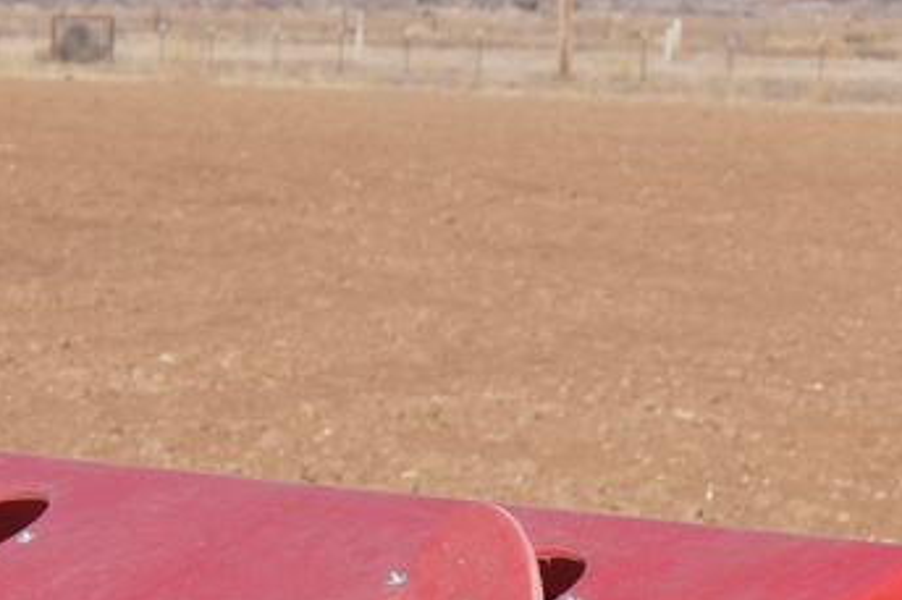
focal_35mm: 258
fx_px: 6461
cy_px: 1180
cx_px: 503
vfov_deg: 5.2
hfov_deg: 8.0
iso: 100
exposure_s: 1/400
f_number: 8
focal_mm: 40
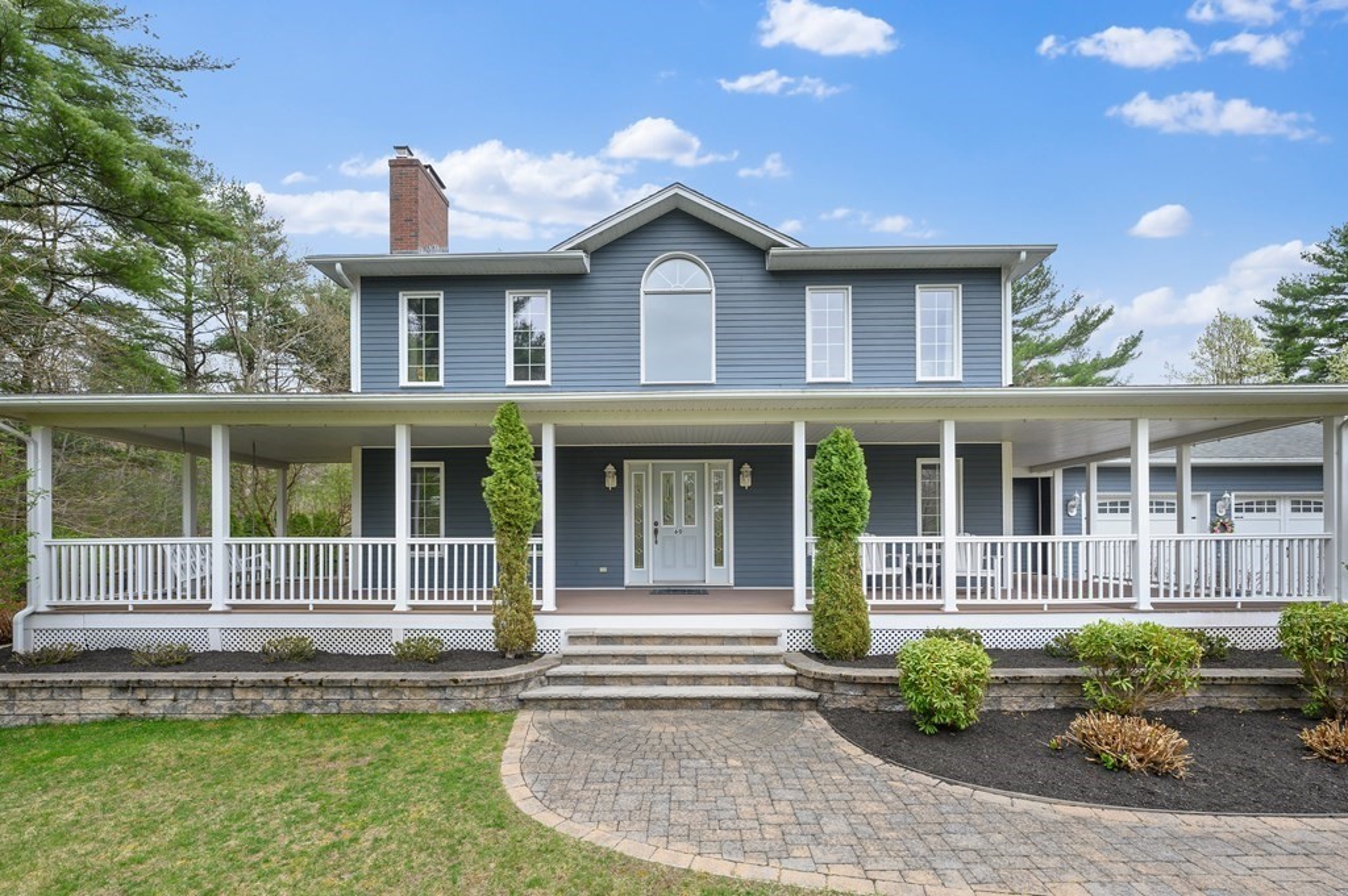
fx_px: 524
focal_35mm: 14
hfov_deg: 104.3
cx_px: 674
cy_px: 448
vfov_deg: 81.1
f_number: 8
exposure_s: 1/500
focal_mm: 14
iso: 400
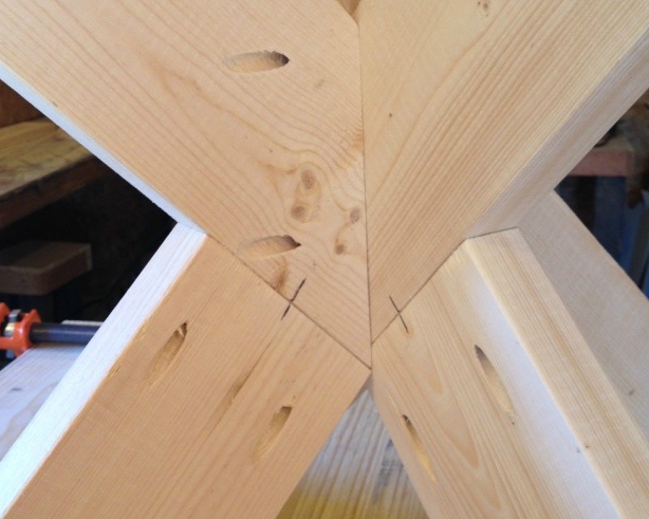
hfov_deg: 33.0
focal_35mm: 57
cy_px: 208
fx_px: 1095
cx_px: 299
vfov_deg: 26.6
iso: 50
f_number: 2.4
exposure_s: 1/20
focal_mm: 4.28
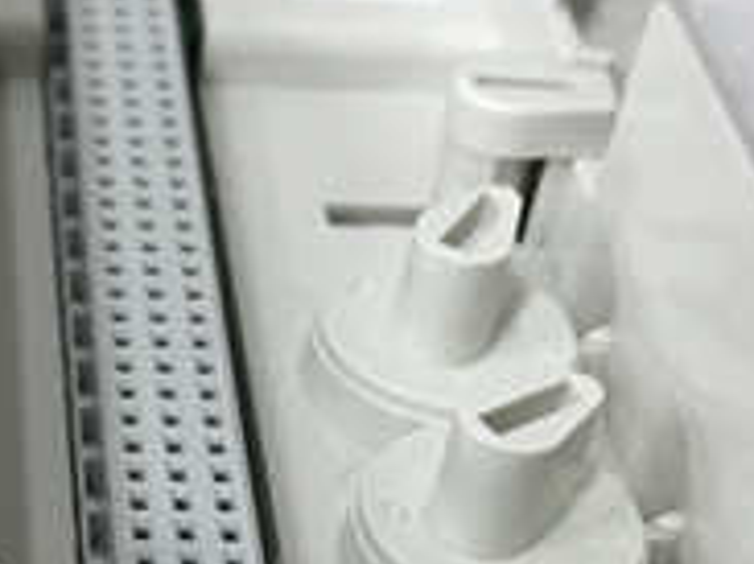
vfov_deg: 15.8
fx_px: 2003
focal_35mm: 92
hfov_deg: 20.5
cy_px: 543
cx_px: -33
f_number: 1.8
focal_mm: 3.99
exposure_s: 1/25
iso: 40
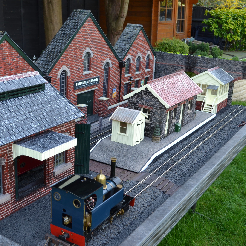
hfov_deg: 36.6
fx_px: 370
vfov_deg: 36.8
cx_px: 94
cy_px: 112
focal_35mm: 46
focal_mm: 22
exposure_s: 1/125
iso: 200
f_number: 5.6
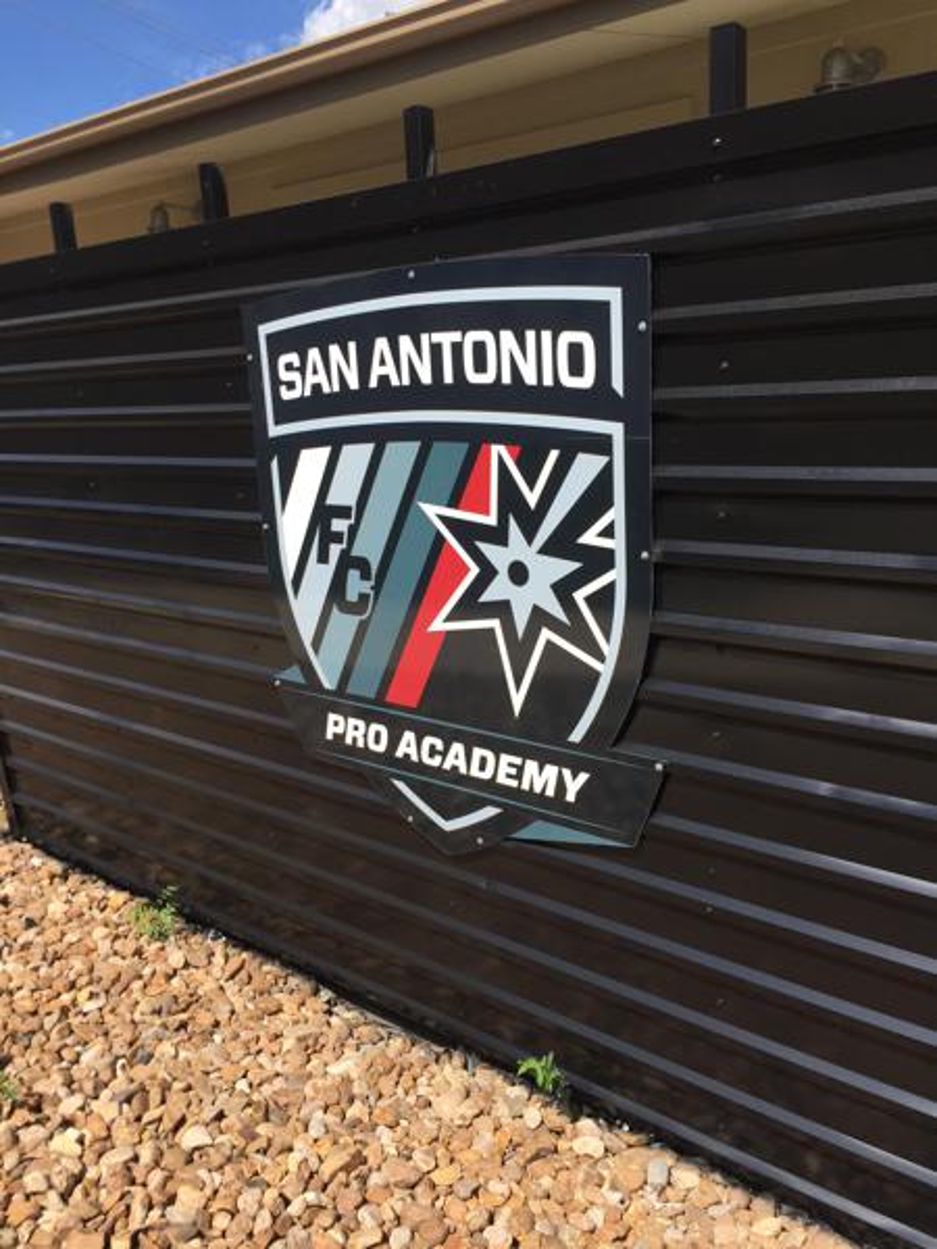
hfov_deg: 48.2
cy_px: 624
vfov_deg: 61.7
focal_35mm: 29
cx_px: 468
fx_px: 1047
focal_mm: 4.15
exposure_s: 1/1522
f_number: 2.2
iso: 32
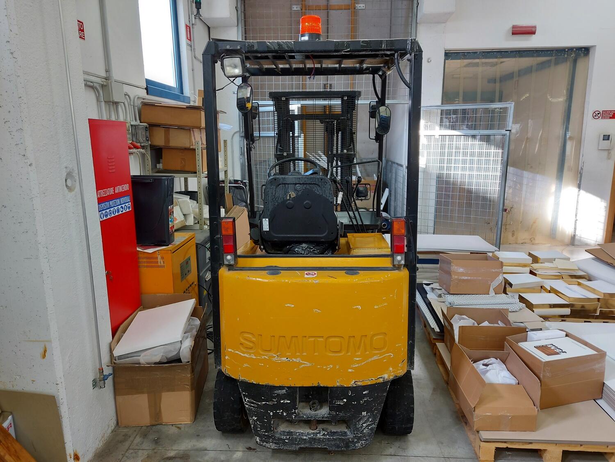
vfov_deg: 56.8
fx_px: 426
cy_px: 231
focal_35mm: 24
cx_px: 308
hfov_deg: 71.6
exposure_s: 1/50
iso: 100
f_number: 1.8
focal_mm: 5.23
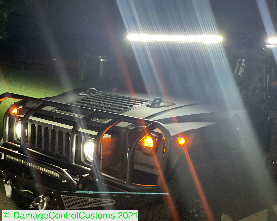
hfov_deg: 34.1
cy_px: 112
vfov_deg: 27.6
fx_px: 451
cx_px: 148
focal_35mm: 55
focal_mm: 6
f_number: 2
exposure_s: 1/24
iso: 500
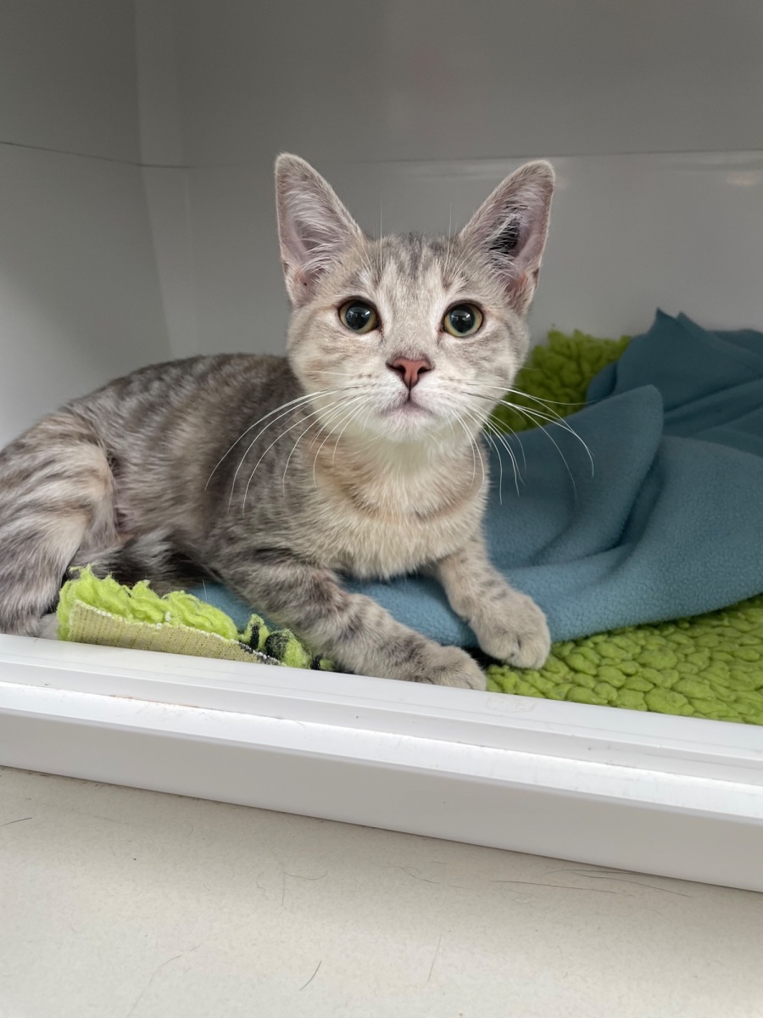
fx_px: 764
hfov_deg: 53.1
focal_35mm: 26
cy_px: 509
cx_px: 382
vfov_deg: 67.3
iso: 80
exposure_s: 1/120
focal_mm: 4.2
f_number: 1.6
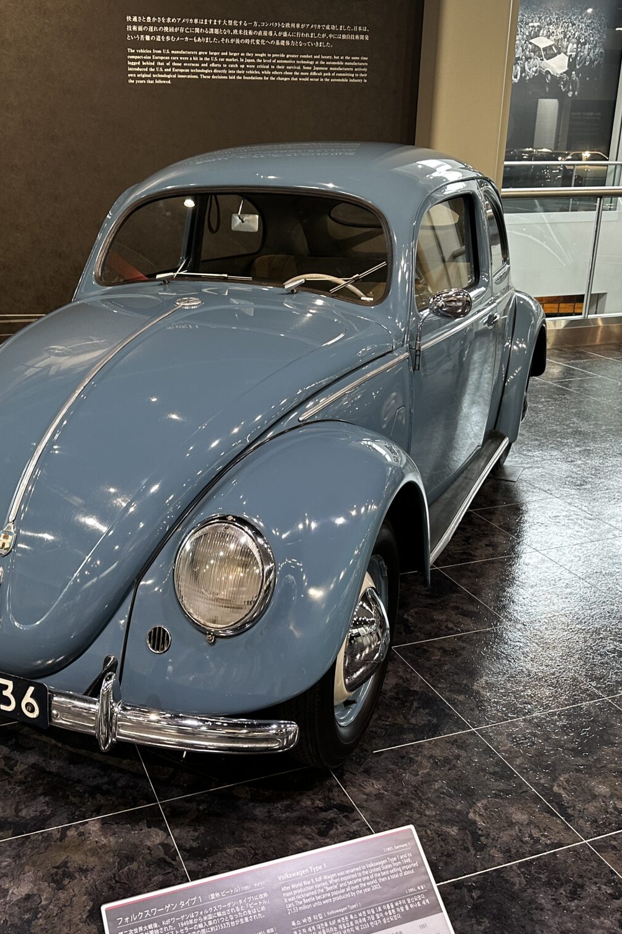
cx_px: 222
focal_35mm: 34
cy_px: 464
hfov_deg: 38.5
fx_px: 882
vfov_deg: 55.8
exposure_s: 1/60
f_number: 1.78
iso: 160
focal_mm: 6.86
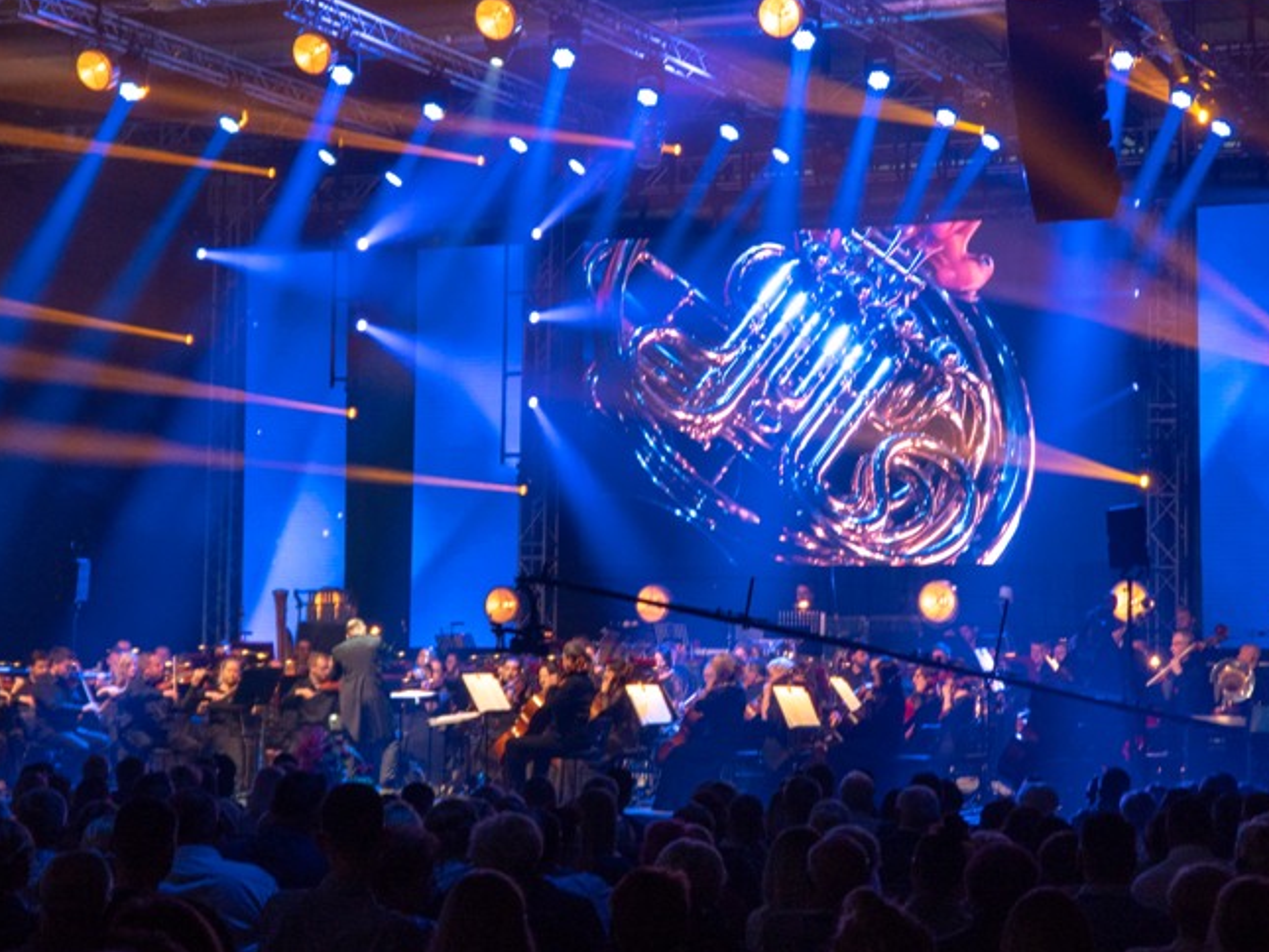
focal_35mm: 85
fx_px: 3108
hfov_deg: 23.1
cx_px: 685
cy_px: 396
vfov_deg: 17.4
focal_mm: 37
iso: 400
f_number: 4
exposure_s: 1/80
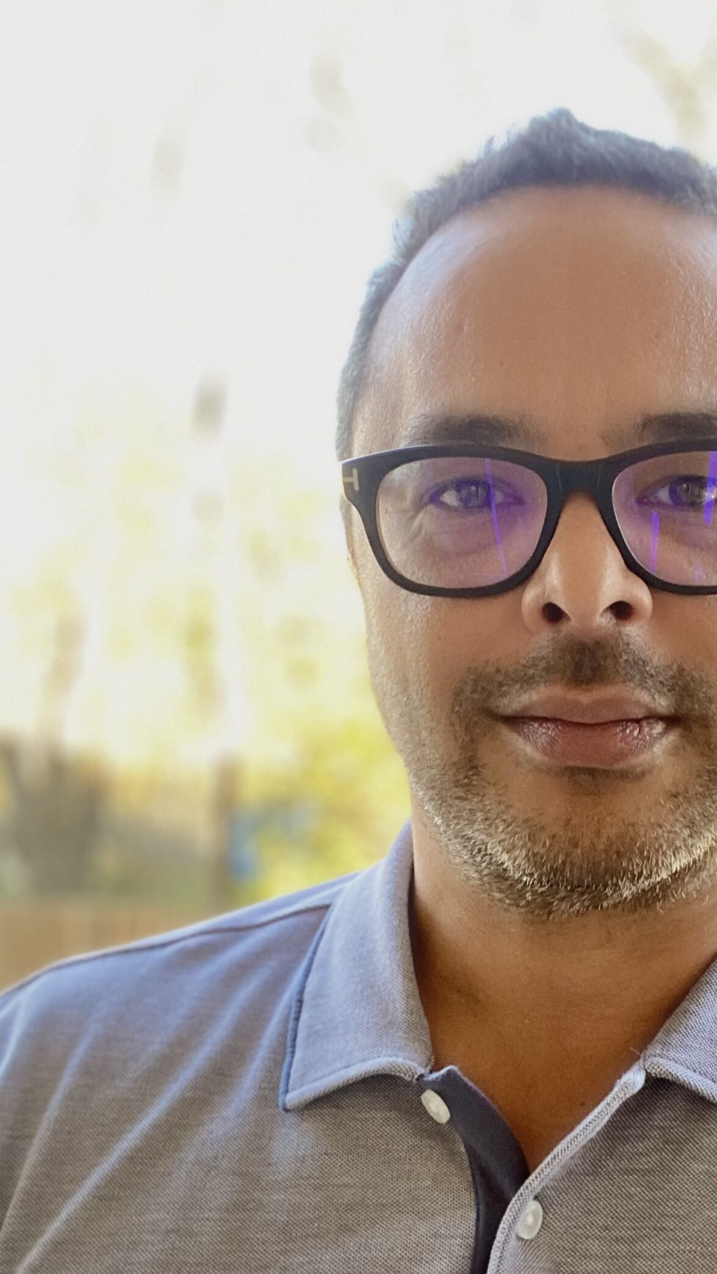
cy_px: 709
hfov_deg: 29.1
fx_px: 1352
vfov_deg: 50.4
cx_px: 556
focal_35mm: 40
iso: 125
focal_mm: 2.71
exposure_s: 1/60
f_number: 2.2
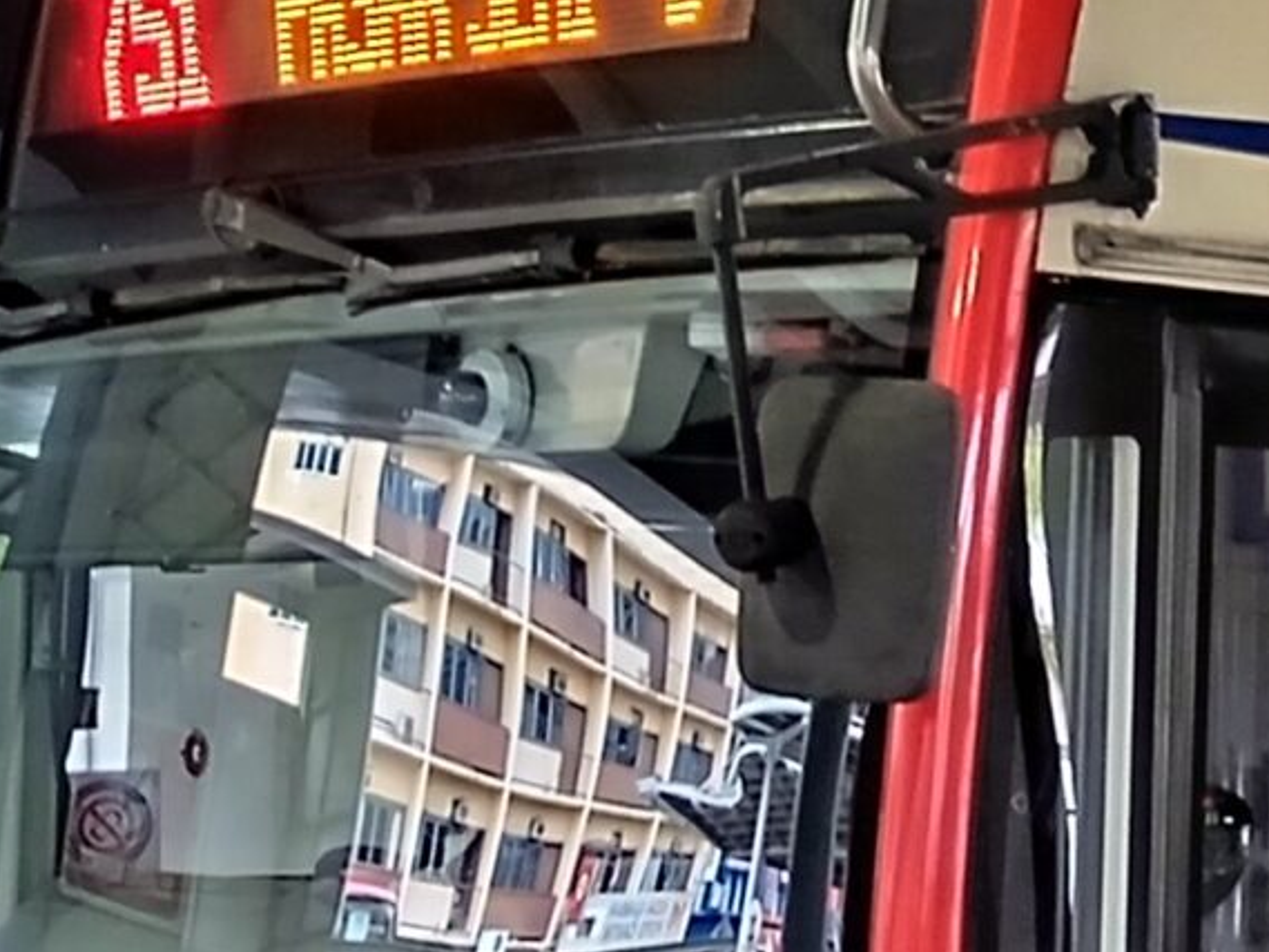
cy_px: 671
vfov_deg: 11.7
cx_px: 2230
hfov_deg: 14.0
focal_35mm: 126
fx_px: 4620
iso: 195
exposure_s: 1/100
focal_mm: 3.43
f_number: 2.2
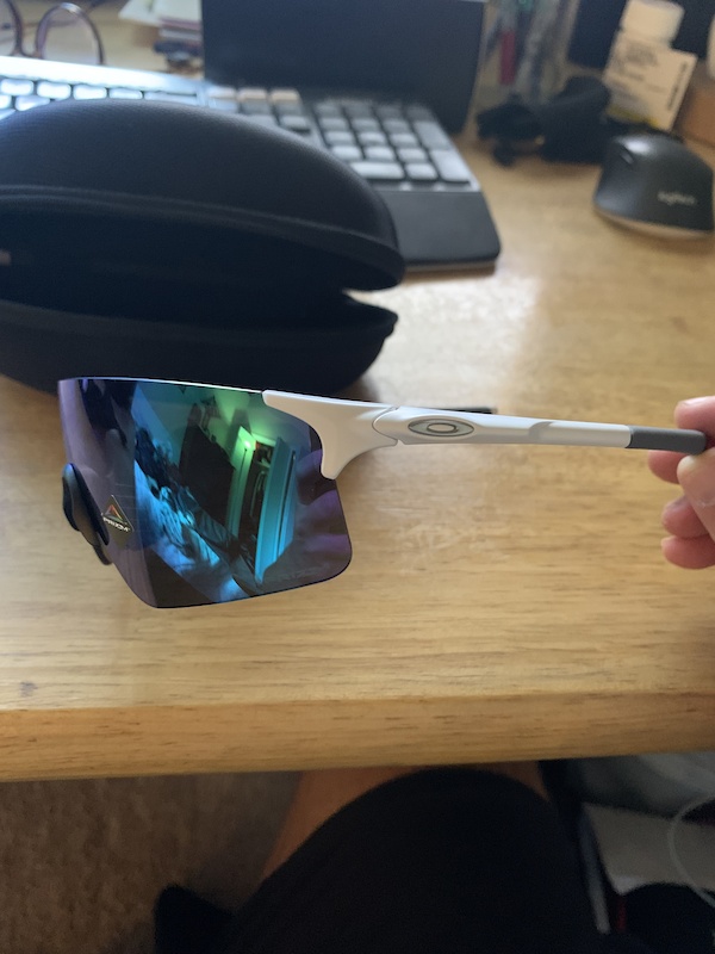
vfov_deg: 67.3
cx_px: 358
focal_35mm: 26
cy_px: 477
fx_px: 716
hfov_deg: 53.1
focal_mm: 4.25
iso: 500
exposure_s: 1/30
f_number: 1.8
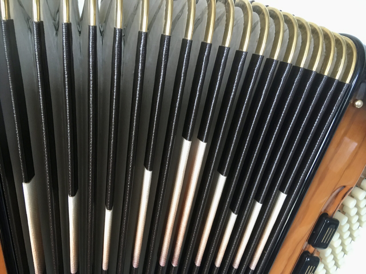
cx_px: 183
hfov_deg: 61.7
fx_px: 307
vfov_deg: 48.2
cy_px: 137
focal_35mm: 29
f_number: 2.2
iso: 200
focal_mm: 4.15
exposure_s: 1/20
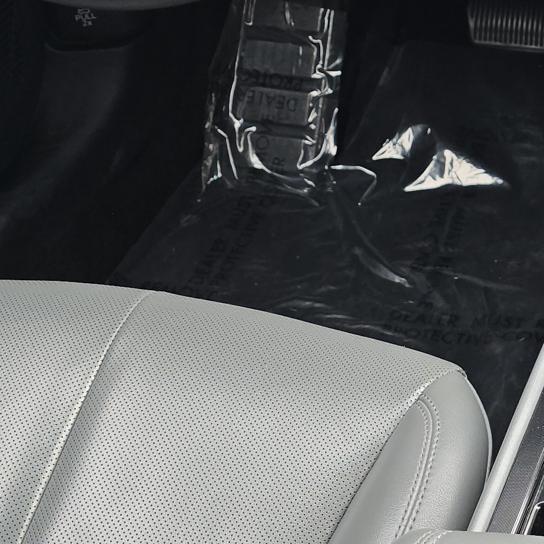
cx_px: 676
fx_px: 1565
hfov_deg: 18.5
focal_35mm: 88
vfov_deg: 19.6
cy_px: 122
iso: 25
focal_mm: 6.3
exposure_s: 1/180
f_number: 1.7
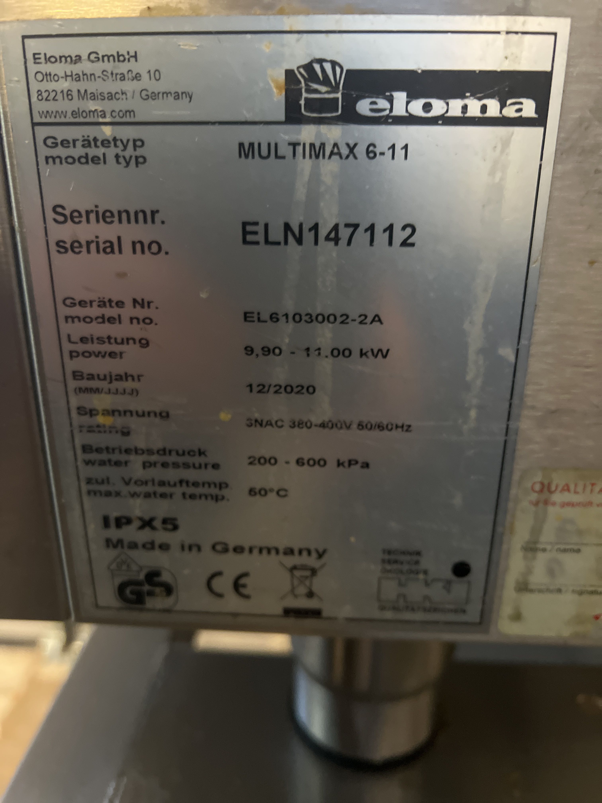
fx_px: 603
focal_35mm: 26
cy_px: 402
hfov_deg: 53.1
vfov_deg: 67.3
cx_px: 301
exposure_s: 1/25
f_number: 1.5
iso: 500
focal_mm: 5.7
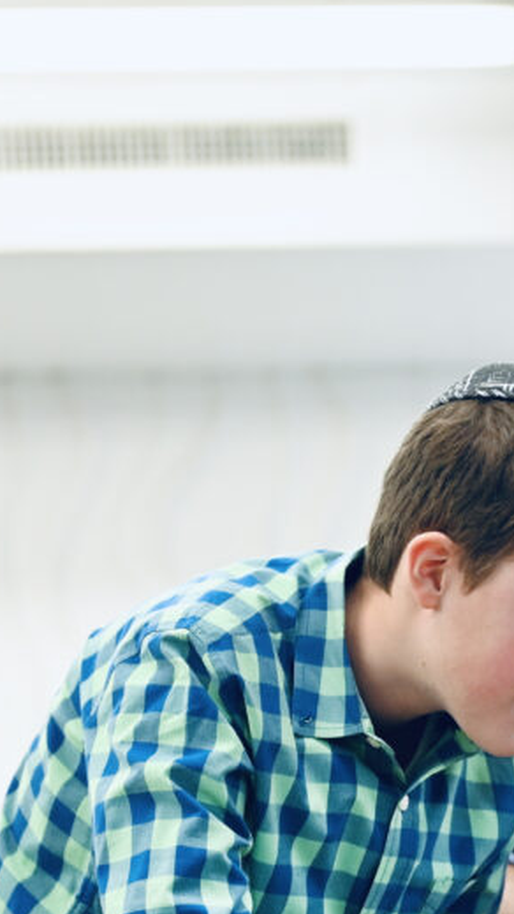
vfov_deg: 13.8
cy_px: 722
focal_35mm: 155
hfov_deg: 7.8
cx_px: 553
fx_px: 3755
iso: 1600
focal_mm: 50
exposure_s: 1/1000
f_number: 2
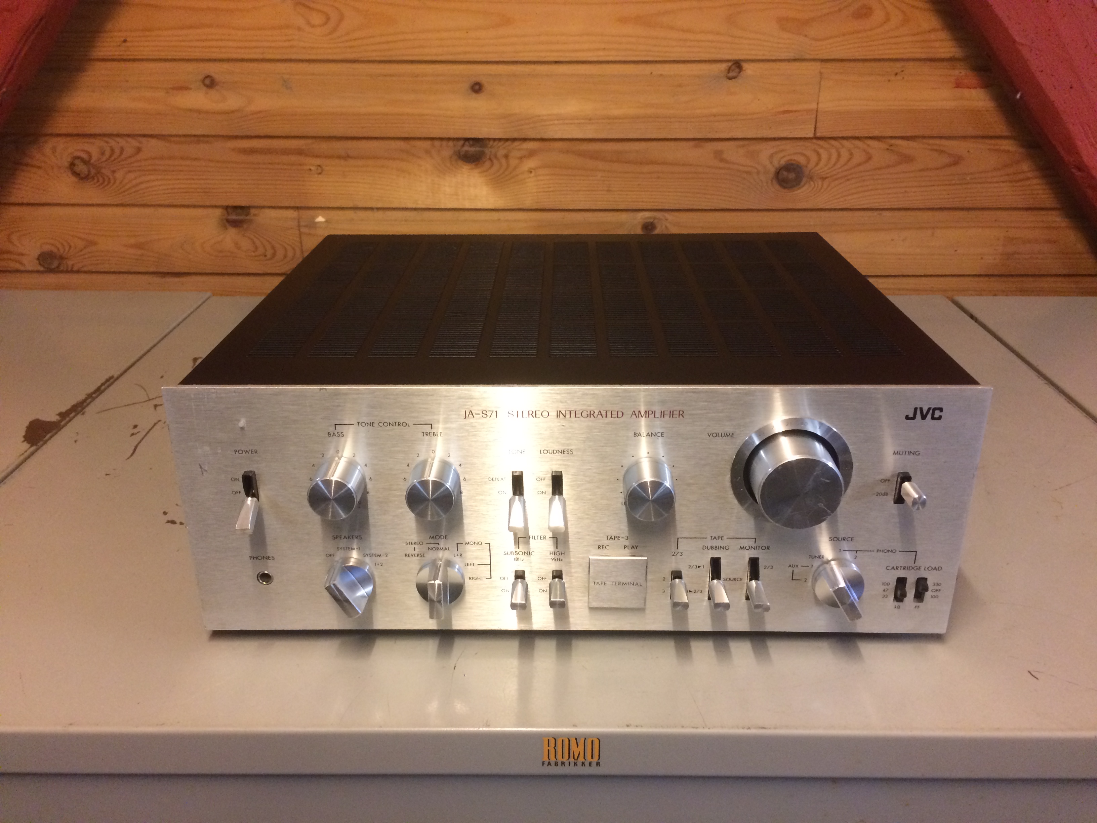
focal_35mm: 29
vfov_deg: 48.2
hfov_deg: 61.7
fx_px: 919
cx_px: 548
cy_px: 412
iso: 250
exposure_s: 1/20
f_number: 2.2
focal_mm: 4.15
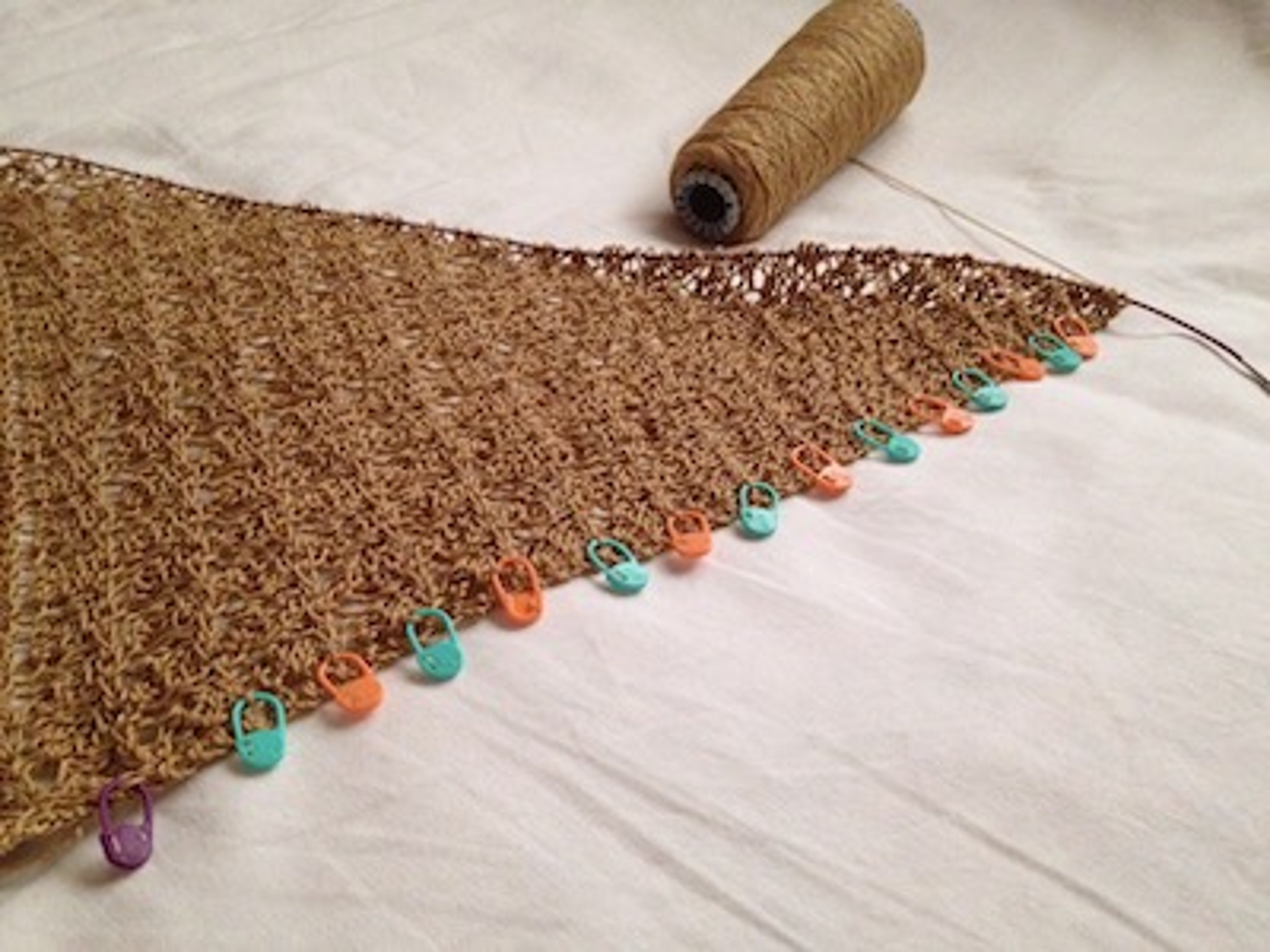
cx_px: 635
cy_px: 476
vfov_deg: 40.7
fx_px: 1284
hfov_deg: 52.6
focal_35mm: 35
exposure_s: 1/15
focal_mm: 4.28
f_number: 2.4
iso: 640
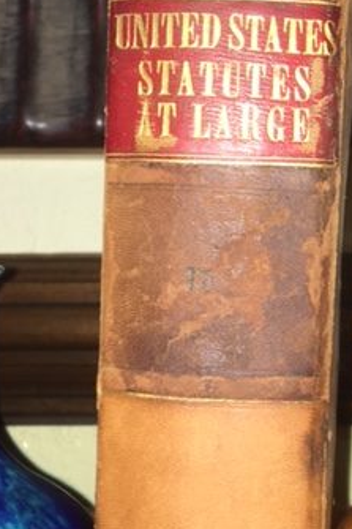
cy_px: 232
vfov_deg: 28.1
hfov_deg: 18.8
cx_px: 238
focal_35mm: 72
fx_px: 1057
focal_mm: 4.15
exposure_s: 1/20
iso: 25
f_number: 2.2
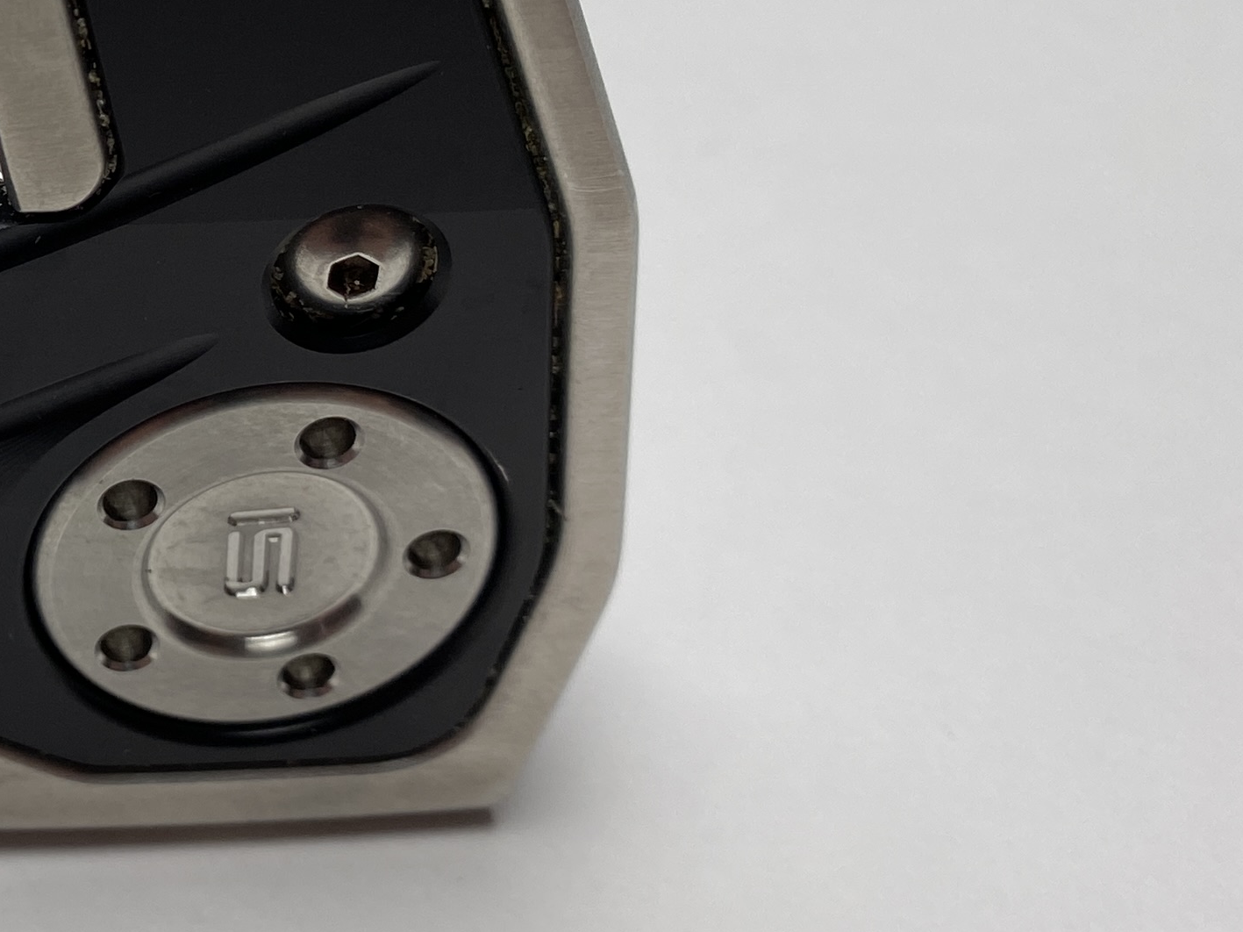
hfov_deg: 23.5
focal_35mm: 74
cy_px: 282
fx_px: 2657
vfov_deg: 19.8
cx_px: -341
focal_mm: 4.25
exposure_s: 1/351
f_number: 1.8
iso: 32
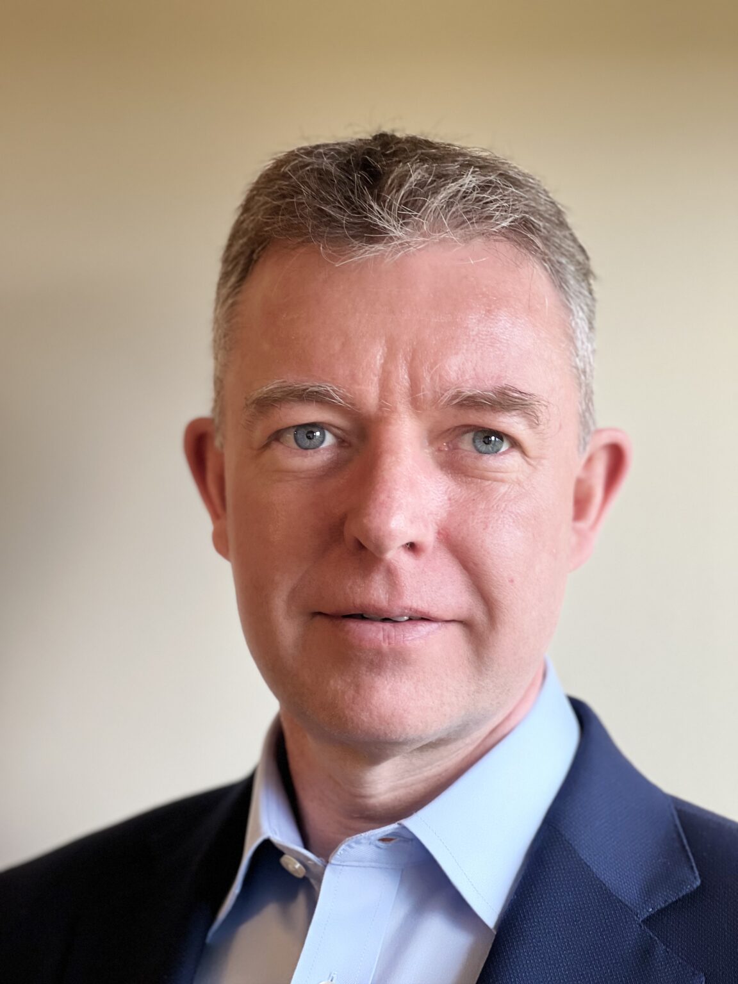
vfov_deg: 25.3
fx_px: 2189
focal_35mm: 77
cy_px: 492
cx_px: 369
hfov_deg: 19.1
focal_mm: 9
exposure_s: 1/33
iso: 125
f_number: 2.8
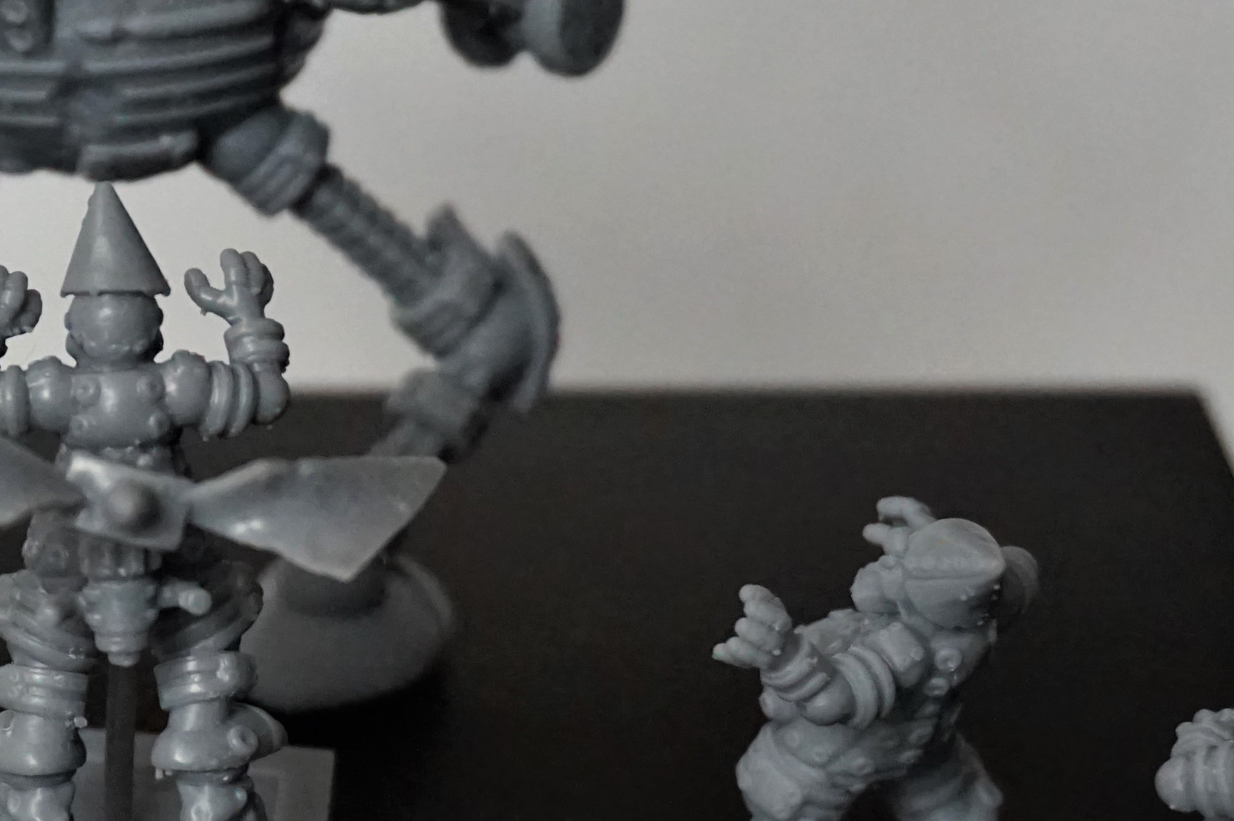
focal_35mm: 134
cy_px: 318
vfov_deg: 10.2
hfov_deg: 15.2
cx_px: 186
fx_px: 4596
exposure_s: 1/60
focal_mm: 39
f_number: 5.6
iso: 2000
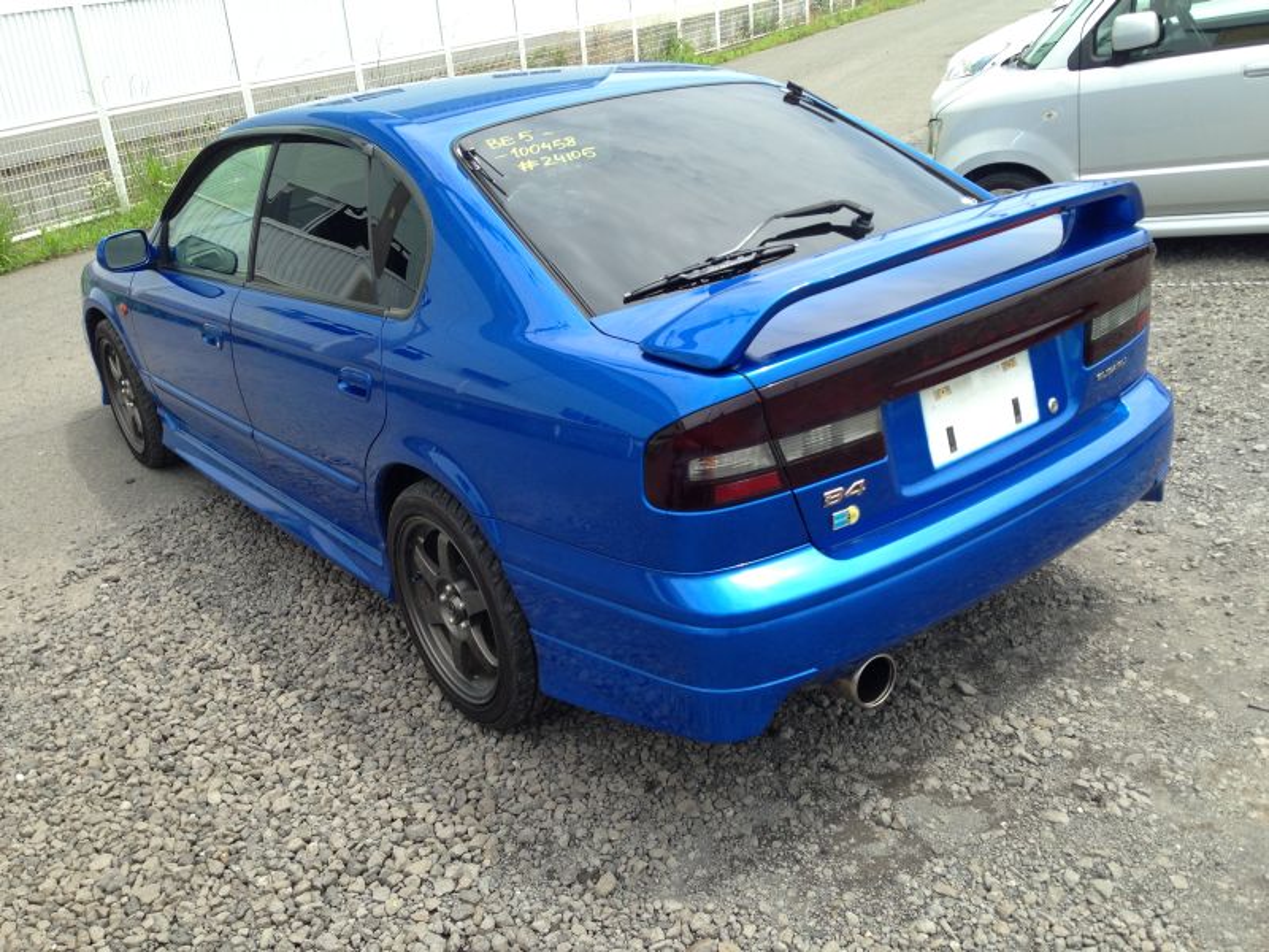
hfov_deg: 55.4
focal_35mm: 33
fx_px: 1210
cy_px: 476
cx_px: 634
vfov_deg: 42.9
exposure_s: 1/602
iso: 50
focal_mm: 4.12
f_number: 2.4
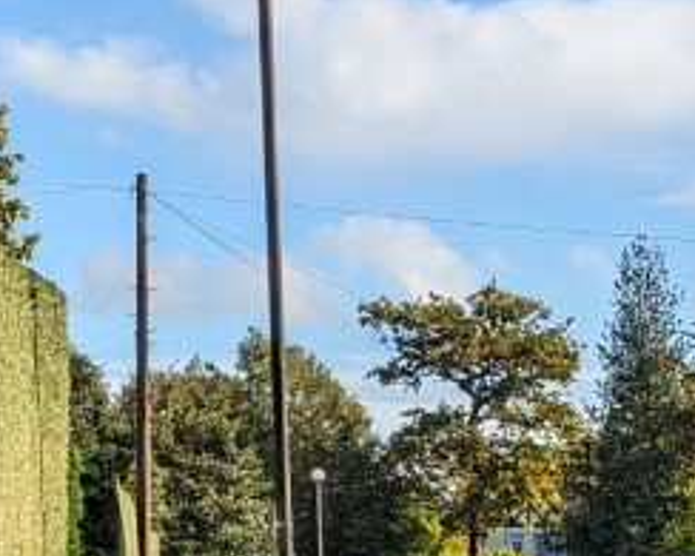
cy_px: 821
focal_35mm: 115
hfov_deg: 16.0
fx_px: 2365
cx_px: 856
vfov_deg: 12.7
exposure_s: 1/1529
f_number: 1.85
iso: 46
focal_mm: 6.81
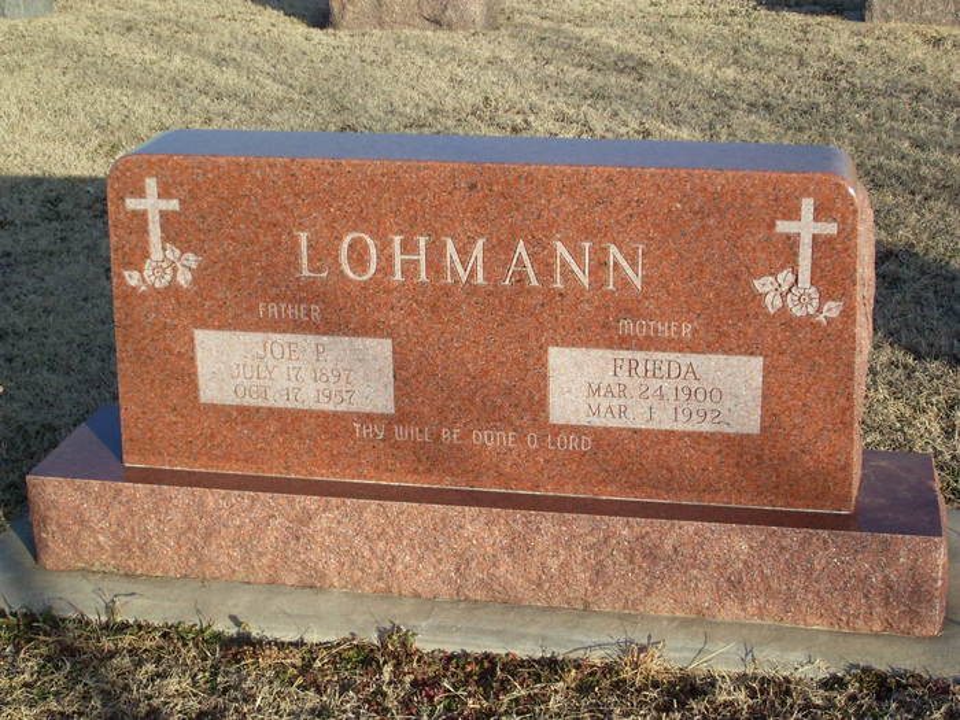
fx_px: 1692
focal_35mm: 61
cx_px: 480
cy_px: 360
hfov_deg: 31.7
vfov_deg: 24.0
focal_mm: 10.1
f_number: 9.1
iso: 80
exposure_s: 1/125
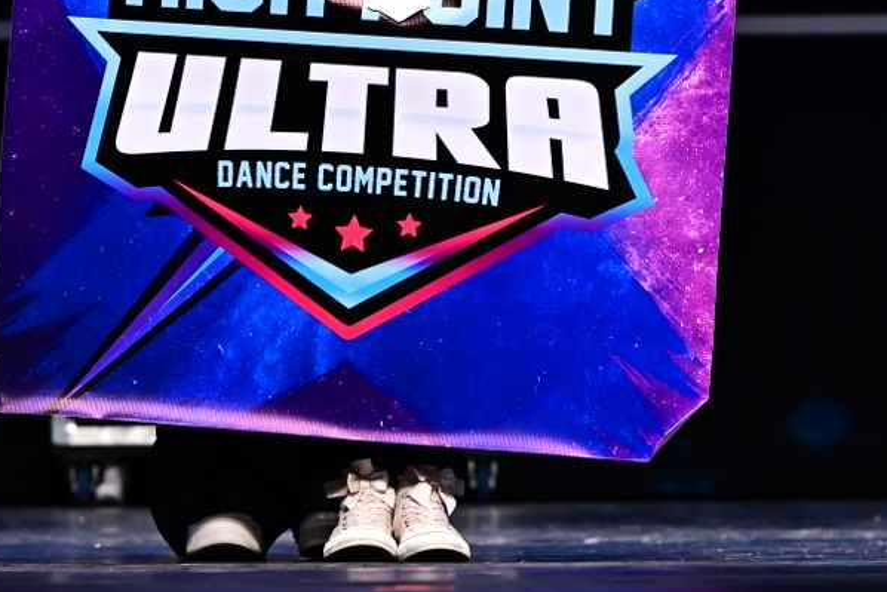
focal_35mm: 198
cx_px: 332
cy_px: -24
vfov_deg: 6.9
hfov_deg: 10.4
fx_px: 4879
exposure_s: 1/800
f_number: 4
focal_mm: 79
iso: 2500
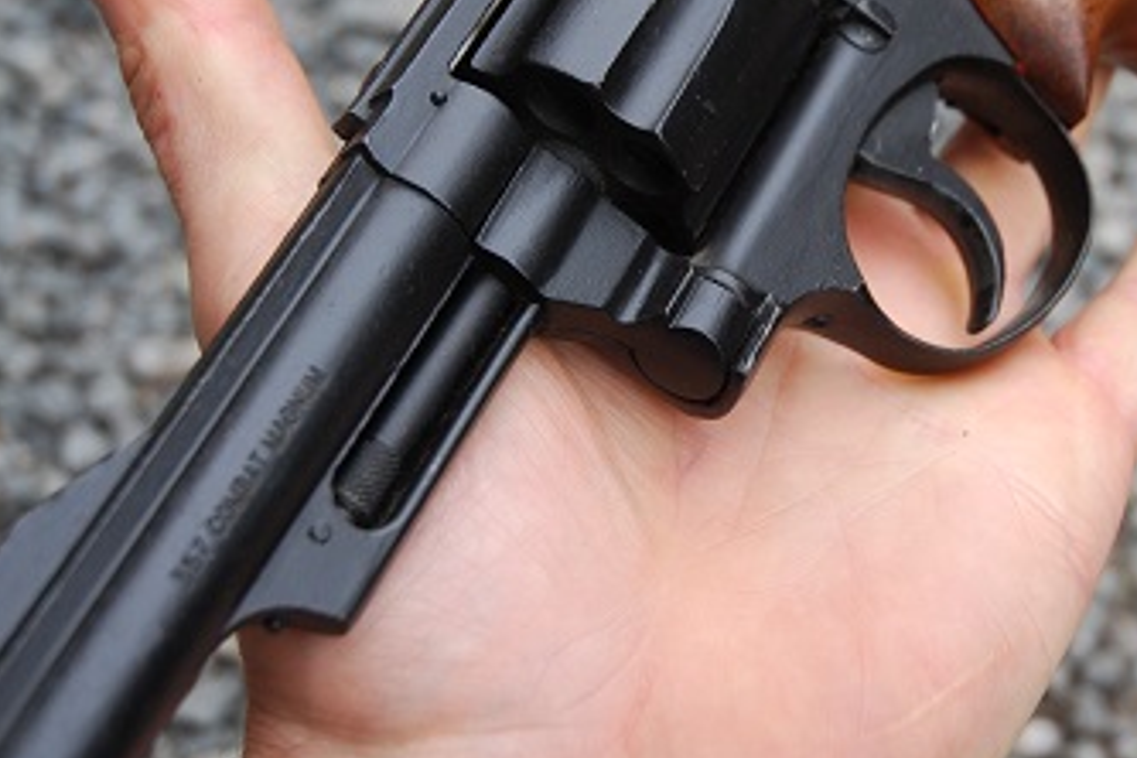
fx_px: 2650
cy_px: 220
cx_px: 724
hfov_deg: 24.1
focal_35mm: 84
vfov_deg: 16.2
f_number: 4.5
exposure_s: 1/80
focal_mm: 31
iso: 200
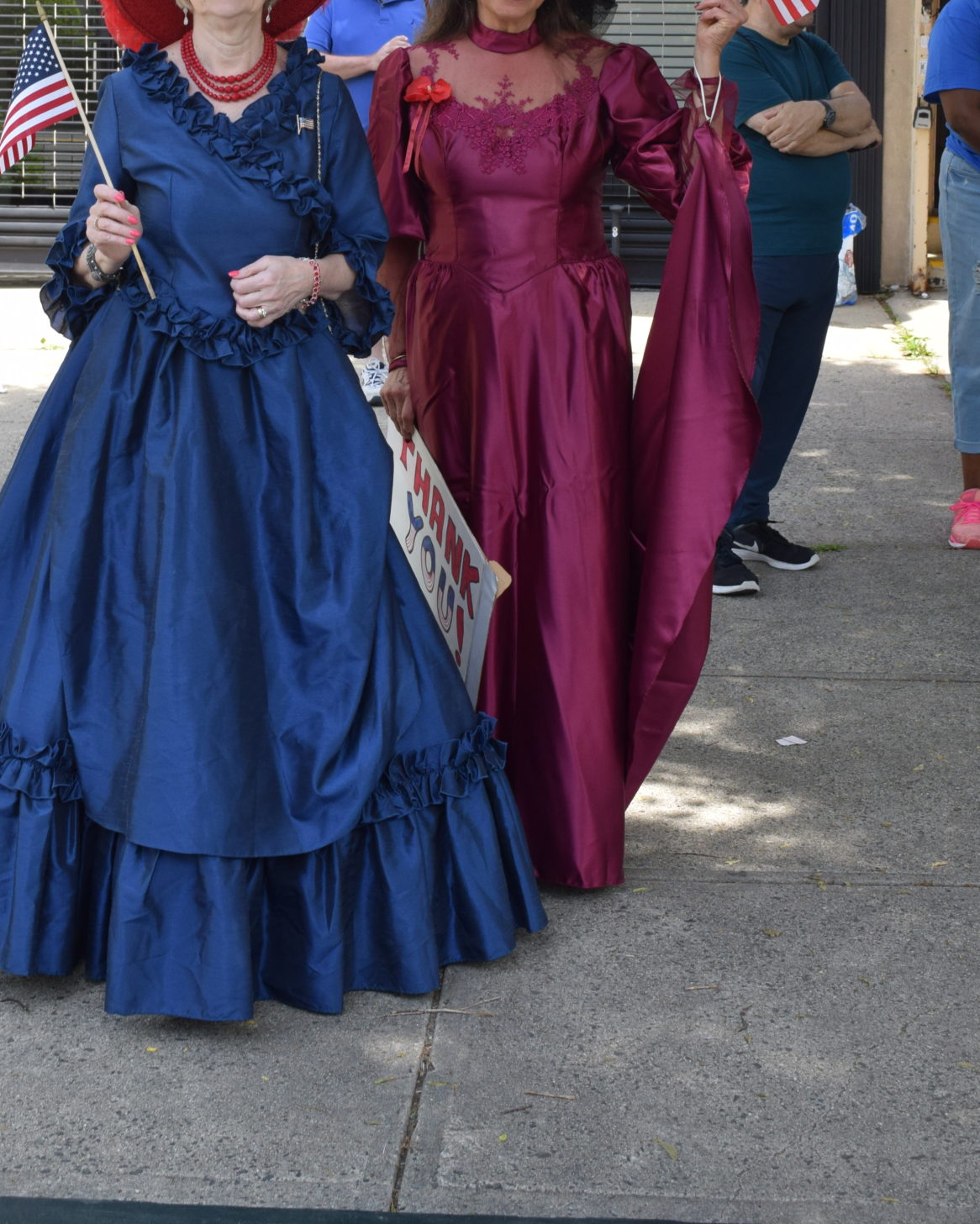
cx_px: 428
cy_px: 169
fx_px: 2241
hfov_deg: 24.7
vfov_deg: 29.5
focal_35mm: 62
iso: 400
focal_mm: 25
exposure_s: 1/200
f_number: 7.1
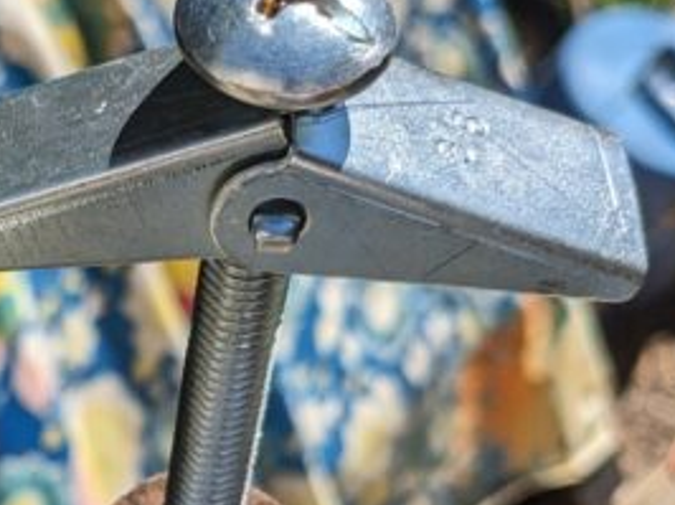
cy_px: 472
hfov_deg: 18.7
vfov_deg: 14.0
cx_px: 102
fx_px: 2026
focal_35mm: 104
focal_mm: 4.38
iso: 55
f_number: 1.73
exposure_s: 1/4695
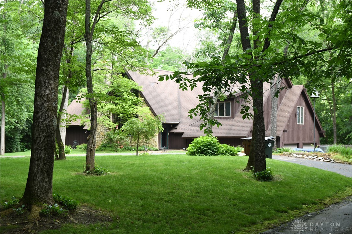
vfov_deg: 23.8
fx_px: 557
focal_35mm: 57
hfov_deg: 35.1
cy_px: 117
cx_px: 176
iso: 200
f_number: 4
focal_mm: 38
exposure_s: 1/200
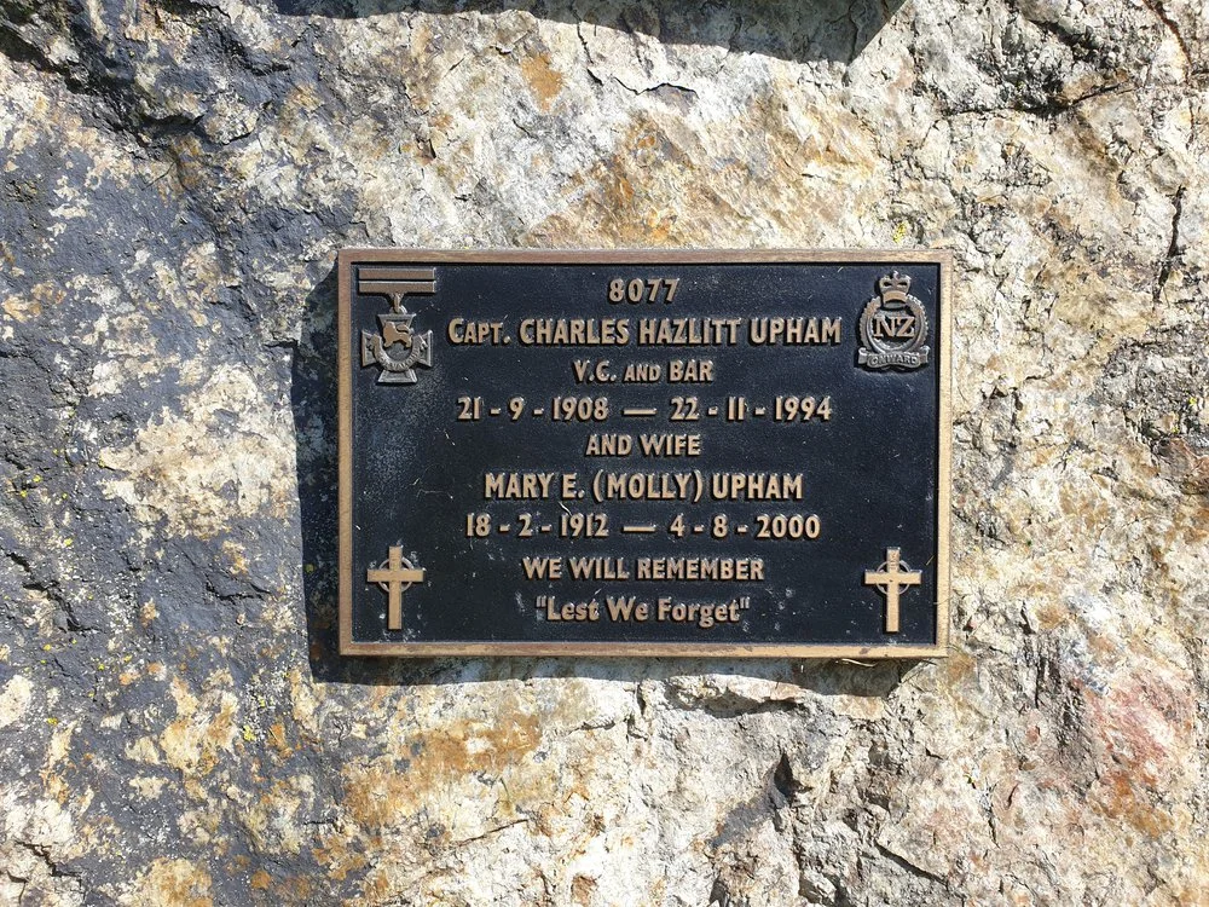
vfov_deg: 53.1
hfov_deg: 67.3
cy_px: 454
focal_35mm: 26
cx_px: 604
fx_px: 908
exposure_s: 1/937
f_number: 2.4
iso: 50
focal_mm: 4.3
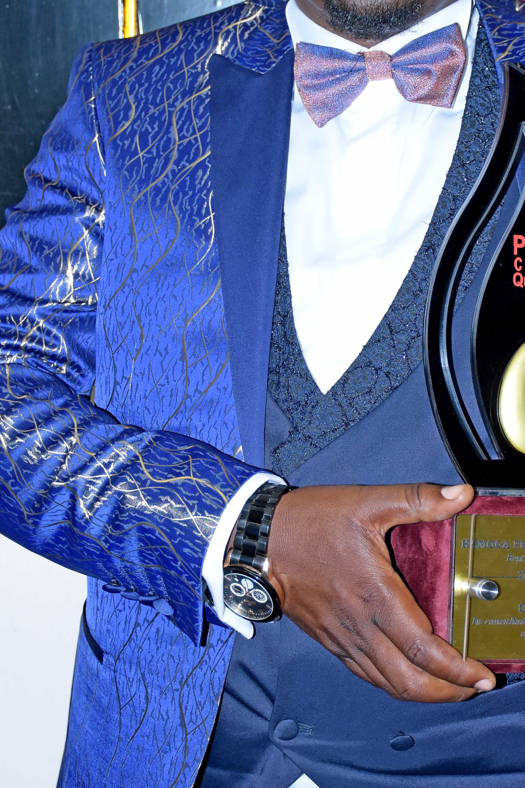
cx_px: 386
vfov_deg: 21.7
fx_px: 2056
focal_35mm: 94
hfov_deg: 14.5
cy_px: 360
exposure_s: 1/60
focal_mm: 34
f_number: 5
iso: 800
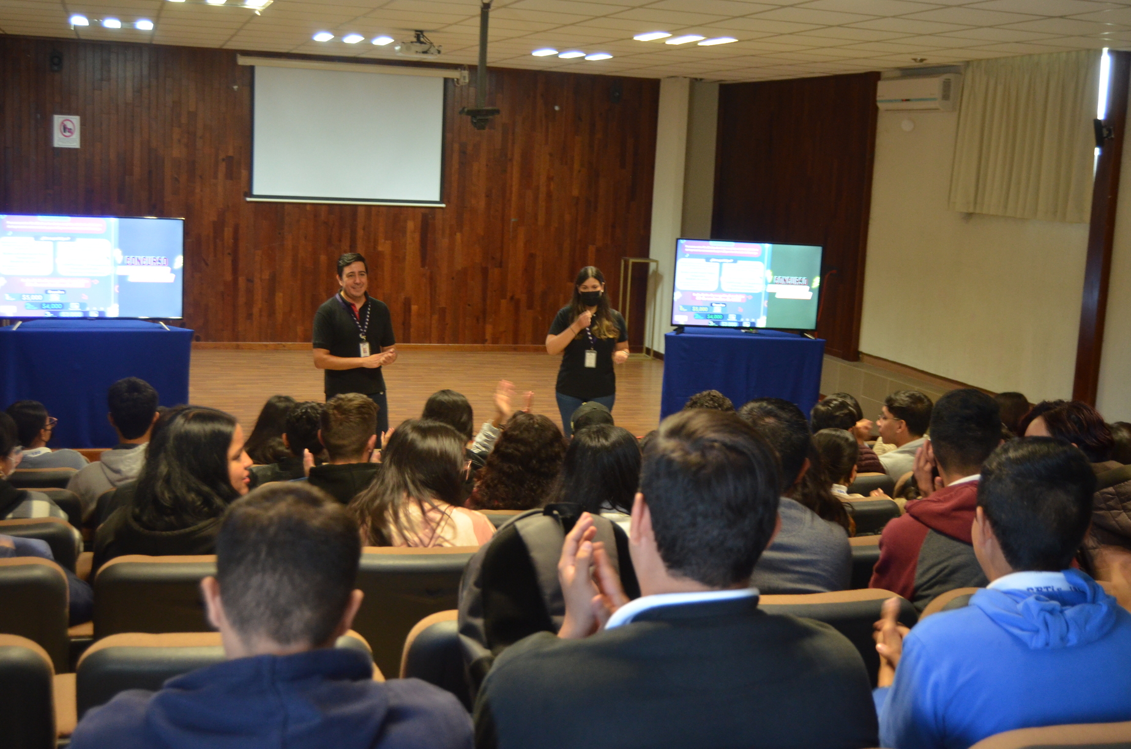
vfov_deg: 29.7
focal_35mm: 45
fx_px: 1411
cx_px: 566
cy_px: 374
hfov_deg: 43.7
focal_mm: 30
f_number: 4.2
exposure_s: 1/30
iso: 1400
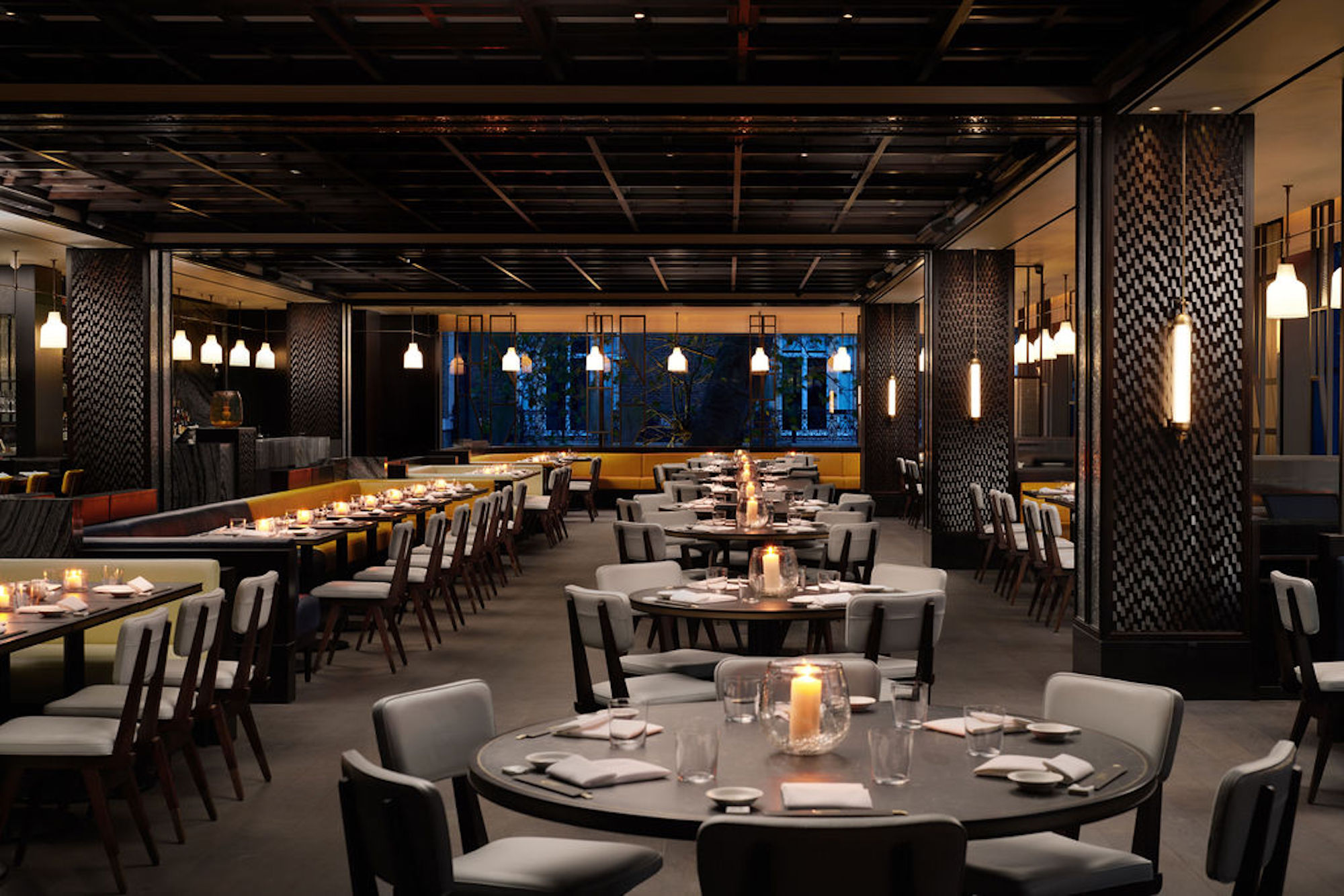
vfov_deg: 27.0
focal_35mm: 50
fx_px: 1867
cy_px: 448
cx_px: 672
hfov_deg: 39.6
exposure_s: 1/250
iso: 400
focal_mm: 50
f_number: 11
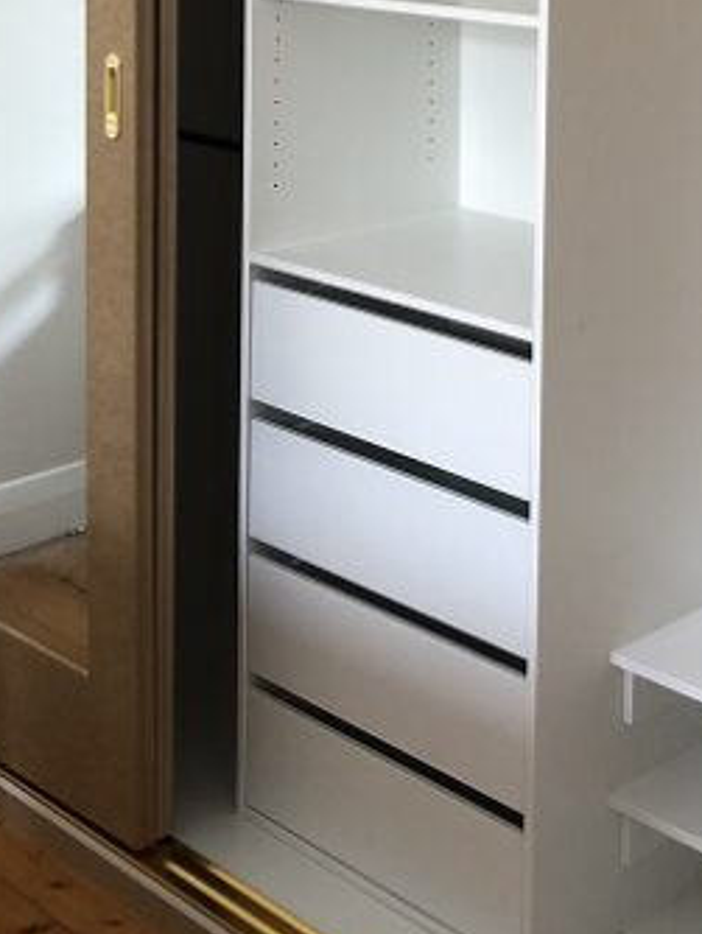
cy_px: -22
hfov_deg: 21.9
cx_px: 464
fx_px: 1809
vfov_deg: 27.2
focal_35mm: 67
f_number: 1.8
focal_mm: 4
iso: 40
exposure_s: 1/20
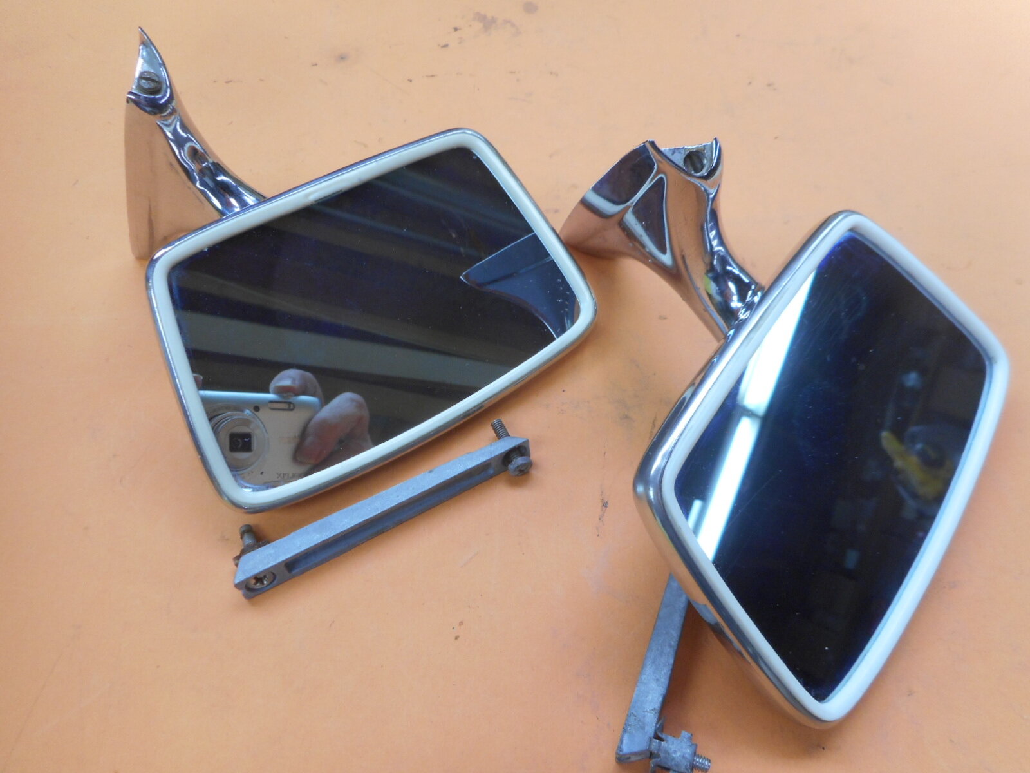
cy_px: 386
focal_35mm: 25
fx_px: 744
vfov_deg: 54.9
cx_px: 515
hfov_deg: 69.4
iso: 160
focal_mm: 4.5
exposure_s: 1/30
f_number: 3.7
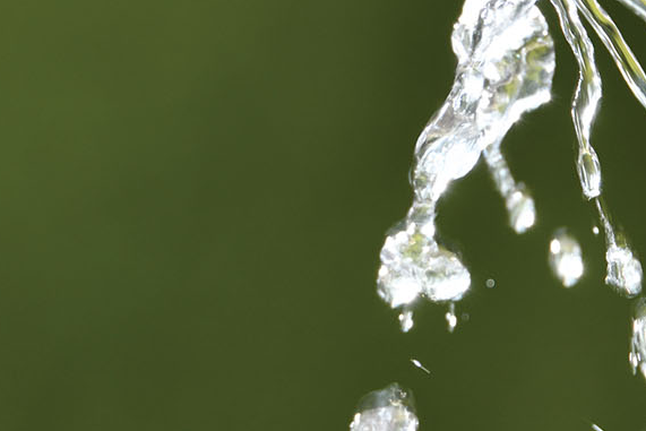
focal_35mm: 1261
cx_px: 684
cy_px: 198
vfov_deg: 1.1
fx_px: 22632
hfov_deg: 1.6
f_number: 8
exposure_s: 1/250
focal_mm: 400
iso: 250
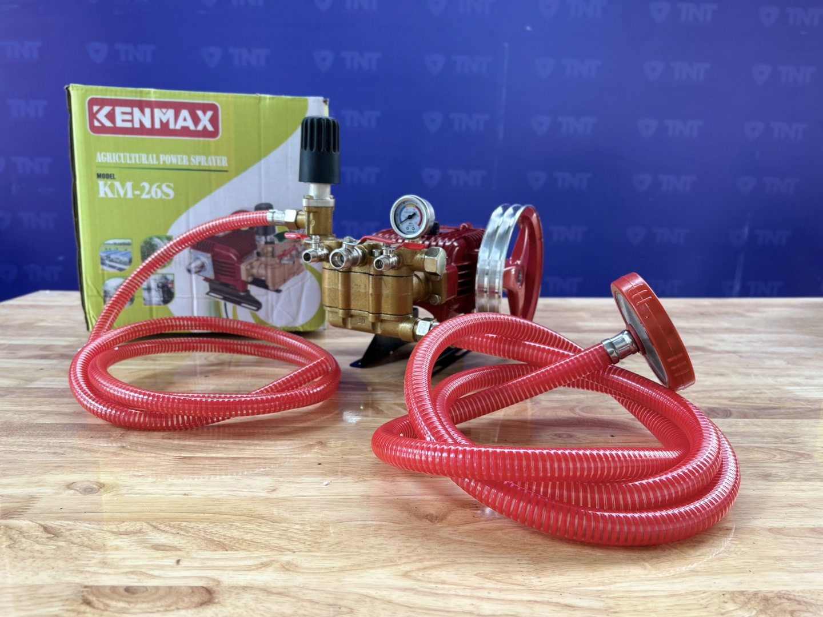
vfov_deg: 53.1
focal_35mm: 26
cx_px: 412
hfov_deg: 67.3
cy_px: 308
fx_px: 618
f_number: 1.5
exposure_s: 1/121
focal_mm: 5.7
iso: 64
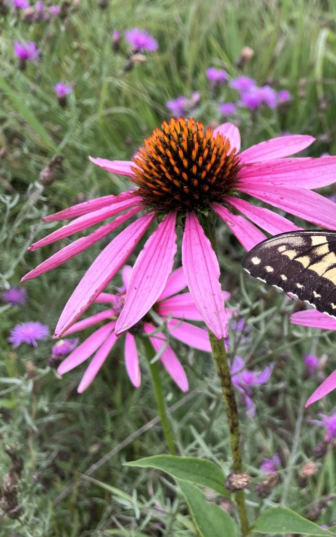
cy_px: 268
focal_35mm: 41
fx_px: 601
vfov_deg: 48.2
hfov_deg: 28.7
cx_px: 359
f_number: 1.8
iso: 25
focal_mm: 3.99
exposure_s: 1/216
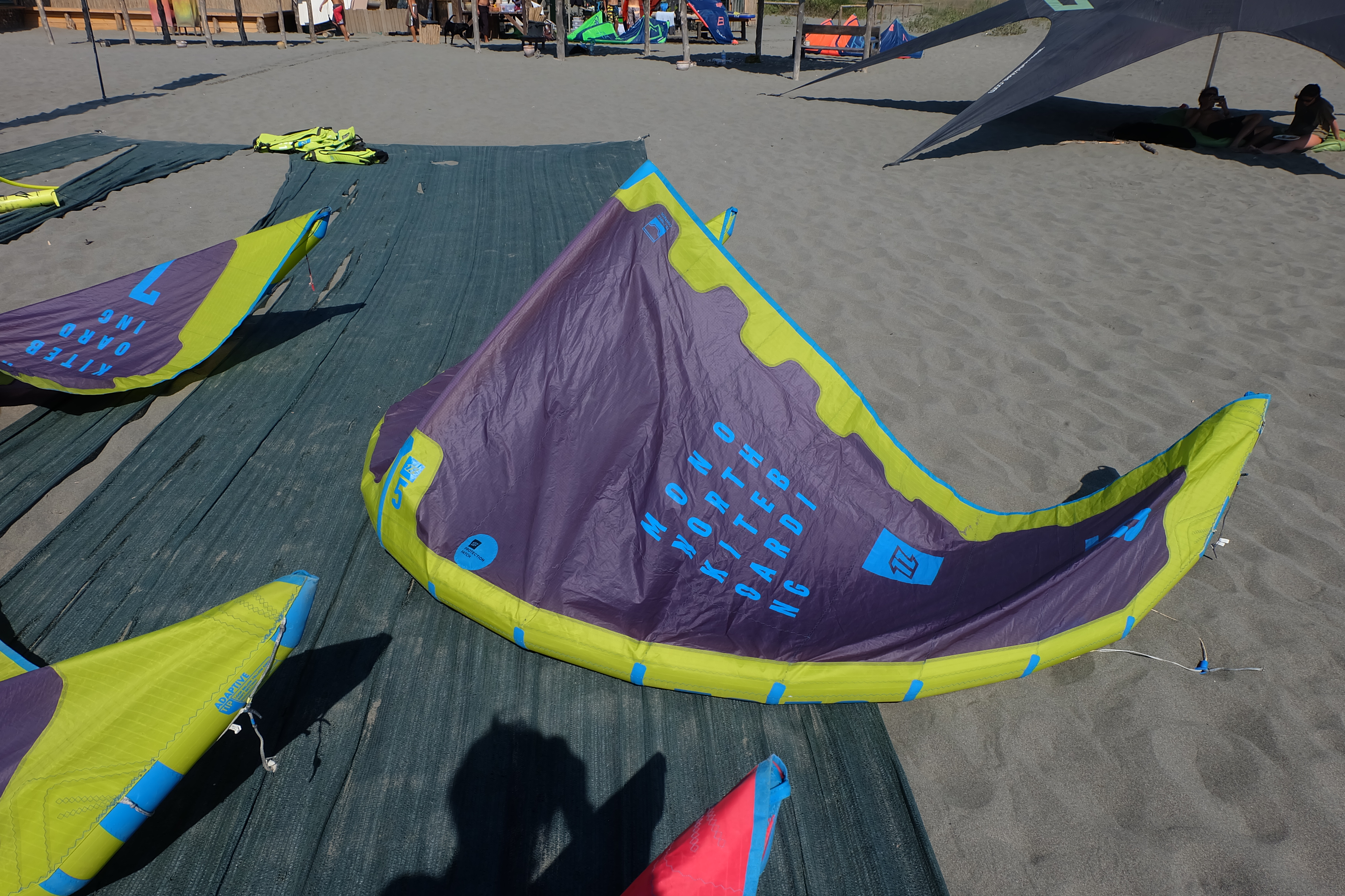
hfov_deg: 73.7
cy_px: 448
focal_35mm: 24
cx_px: 672
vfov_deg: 53.1
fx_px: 897
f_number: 10
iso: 200
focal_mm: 16
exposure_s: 1/420
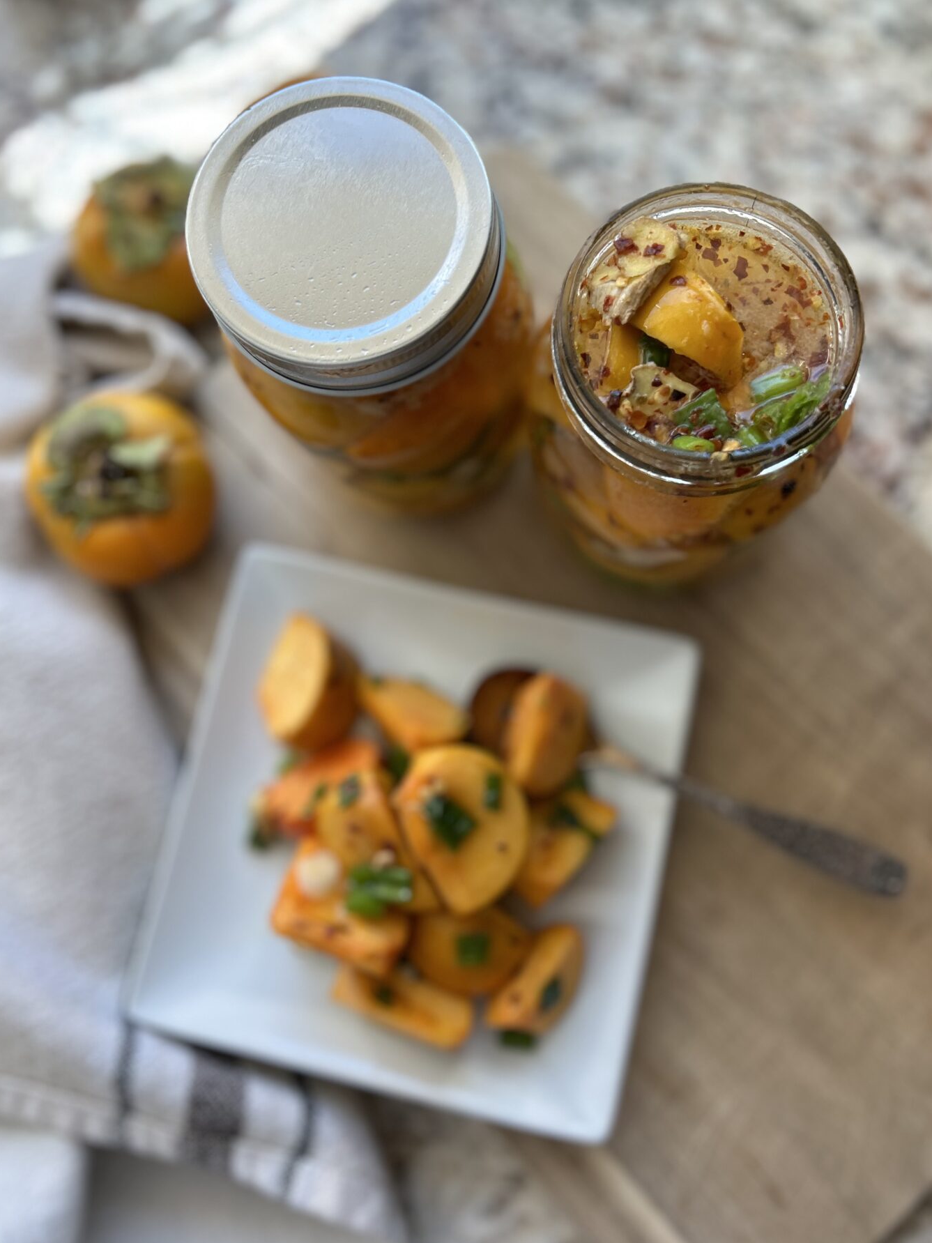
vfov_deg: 63.4
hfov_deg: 49.7
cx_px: 498
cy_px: 601
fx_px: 1005
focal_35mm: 28
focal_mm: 5.7
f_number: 1.5
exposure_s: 1/172
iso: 50
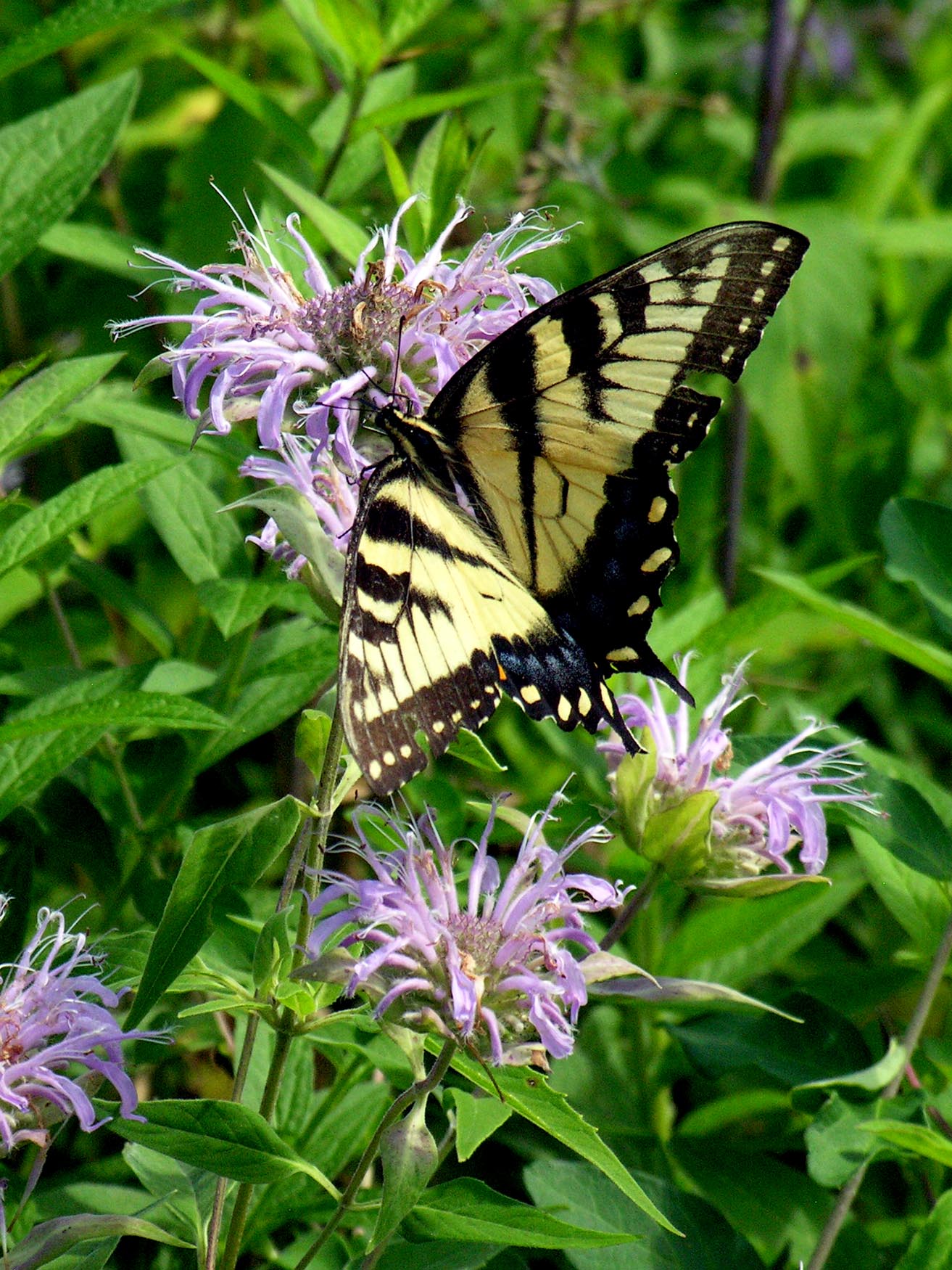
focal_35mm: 350
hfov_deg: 4.2
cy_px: 635
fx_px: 12831
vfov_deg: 5.7
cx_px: 476
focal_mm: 89
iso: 200
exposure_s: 1/466
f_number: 5.2
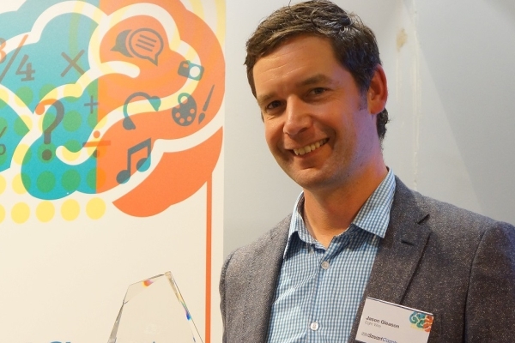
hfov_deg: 36.9
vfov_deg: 25.1
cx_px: 258
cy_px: 172
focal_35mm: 54
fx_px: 772
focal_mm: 36
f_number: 4.5
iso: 1600
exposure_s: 1/40
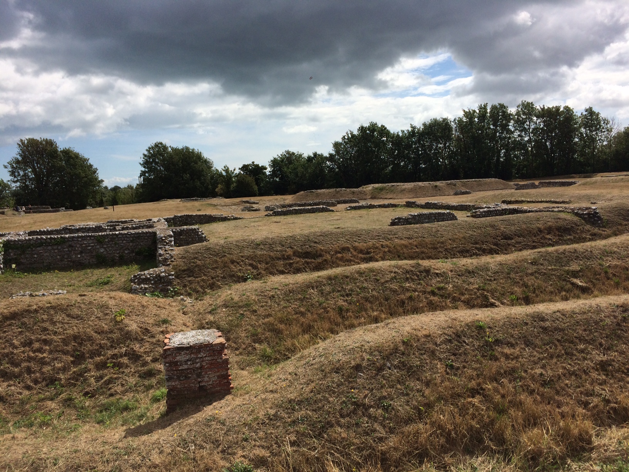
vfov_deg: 48.2
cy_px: 236
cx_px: 314
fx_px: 527
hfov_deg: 61.7
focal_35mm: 29
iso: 32
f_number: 2.2
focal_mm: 4.15
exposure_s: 1/4115
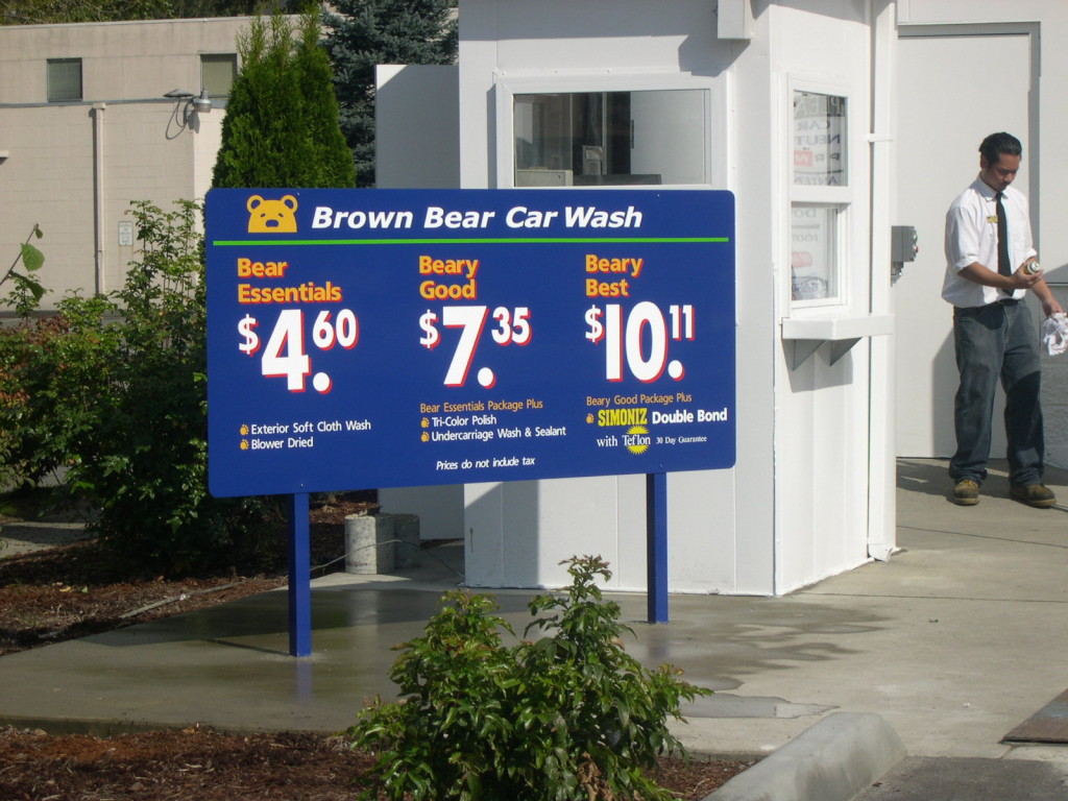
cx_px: 534
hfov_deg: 17.3
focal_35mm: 114
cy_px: 400
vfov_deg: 13.0
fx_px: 3517
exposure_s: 1/110
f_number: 13.4
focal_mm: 24
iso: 100
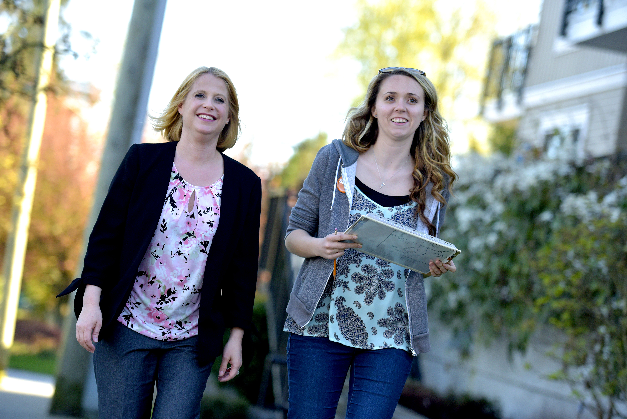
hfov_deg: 19.4
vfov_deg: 13.1
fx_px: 1829
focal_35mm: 105
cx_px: 314
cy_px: 210
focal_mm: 105
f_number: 2.8
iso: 1000
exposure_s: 1/1600
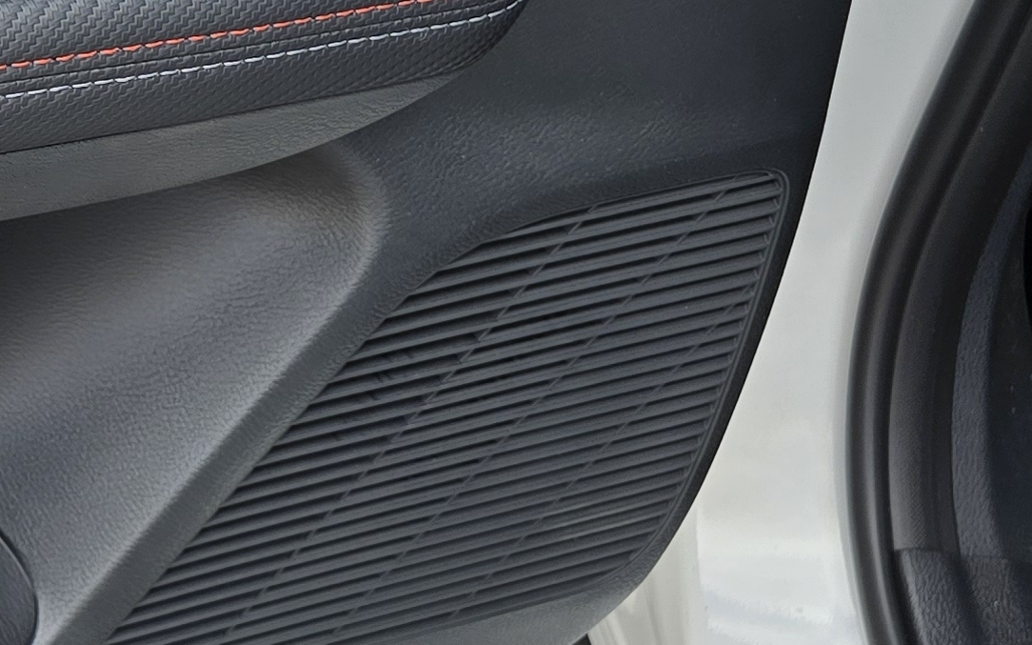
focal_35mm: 90
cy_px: -82
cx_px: -752
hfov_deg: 18.6
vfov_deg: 14.2
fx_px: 2531
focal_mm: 6.3
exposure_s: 1/180
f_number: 1.7
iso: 16
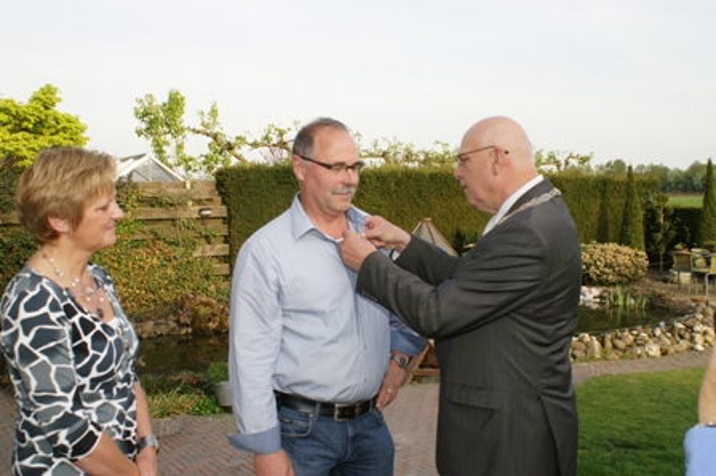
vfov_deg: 39.9
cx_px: 358
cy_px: 238
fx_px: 656
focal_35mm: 33
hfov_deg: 57.3
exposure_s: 1/125
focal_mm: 22
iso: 200
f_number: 8
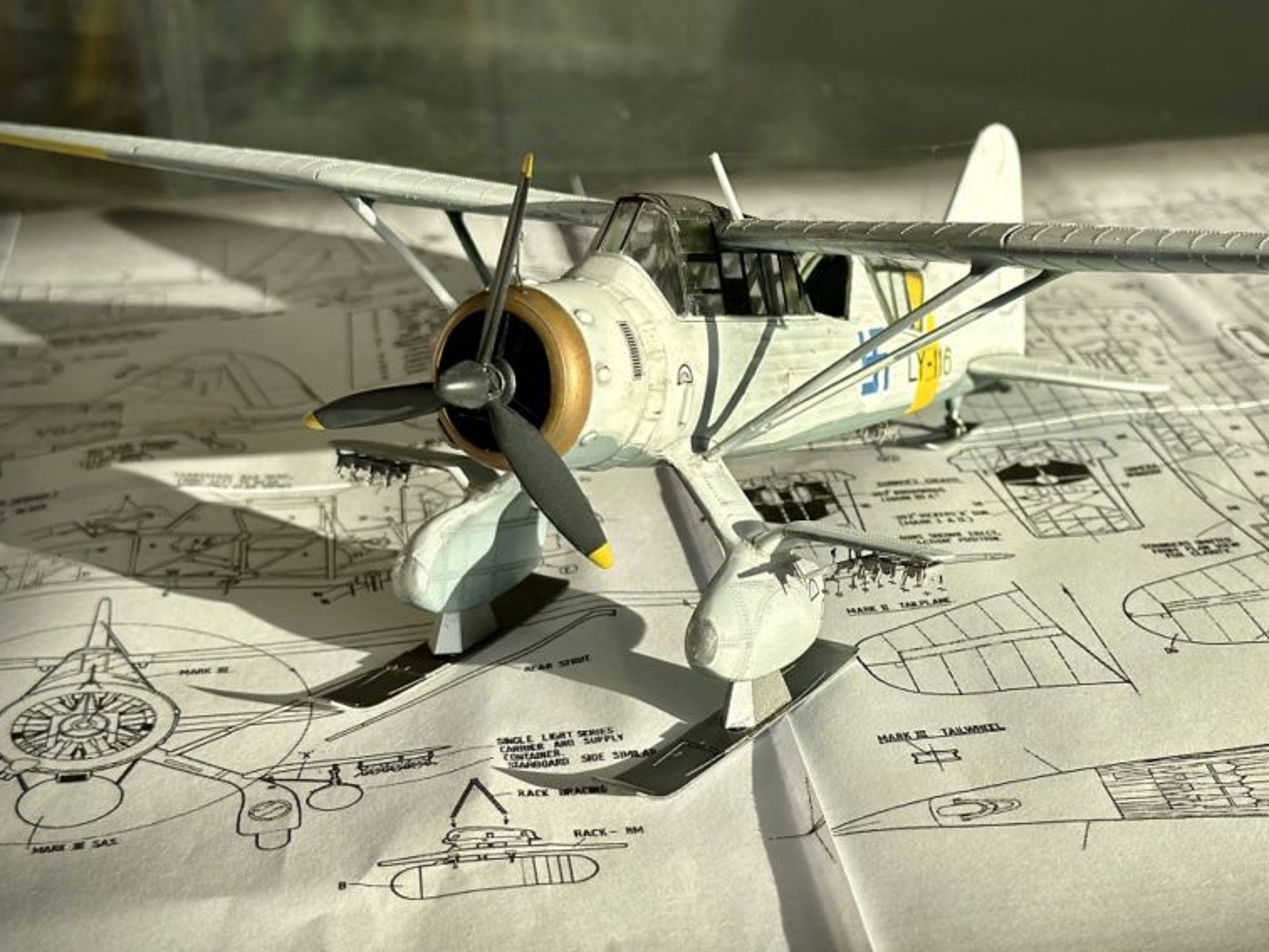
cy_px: 509
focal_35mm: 65
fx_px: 2383
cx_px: 797
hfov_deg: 29.7
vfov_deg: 22.6
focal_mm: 6.86
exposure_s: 1/2667
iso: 80
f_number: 1.78
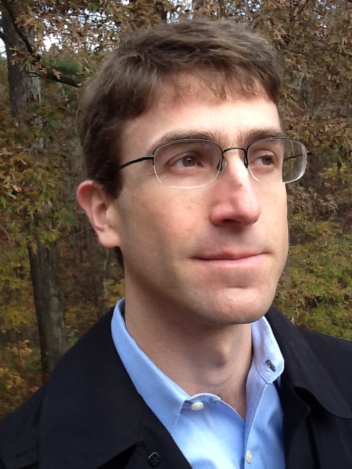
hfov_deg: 32.9
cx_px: 176
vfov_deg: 42.9
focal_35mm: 44
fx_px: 596
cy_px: 234
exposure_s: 1/174
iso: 40
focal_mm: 2.03
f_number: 2.4
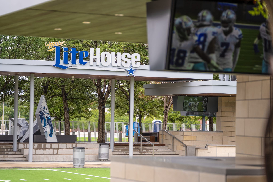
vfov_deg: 11.3
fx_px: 918
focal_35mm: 121
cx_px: 136
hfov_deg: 16.9
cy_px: 91
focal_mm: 121
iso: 125
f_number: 2.8
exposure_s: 1/500
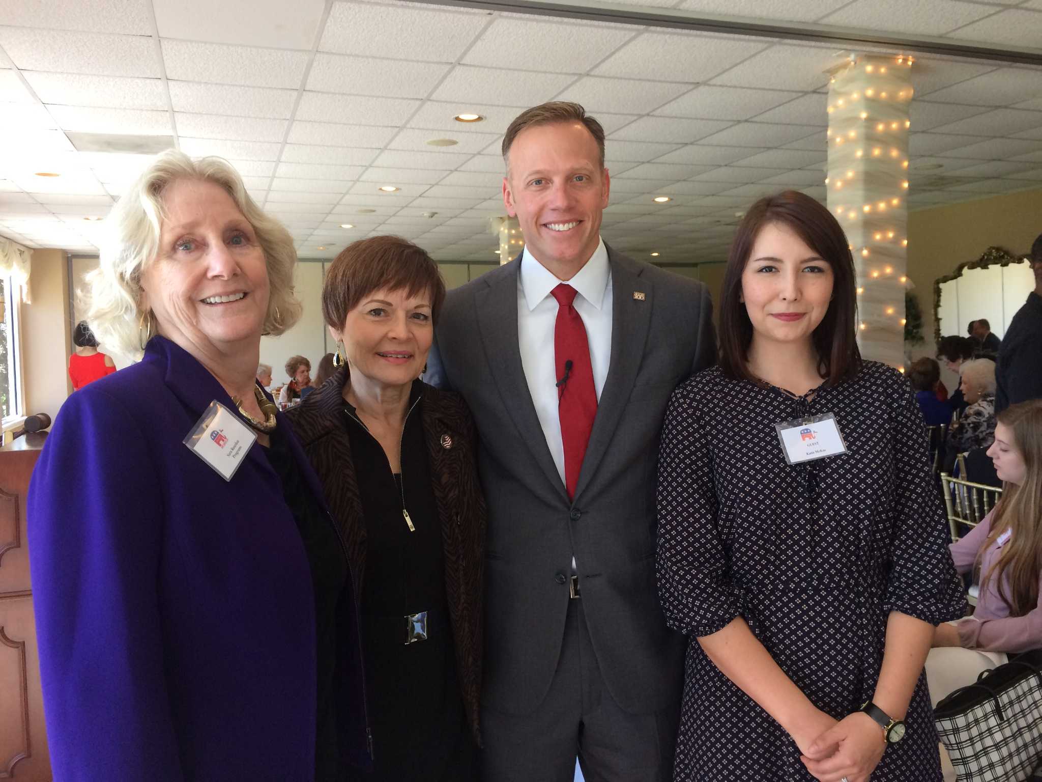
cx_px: 521
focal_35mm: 29
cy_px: 391
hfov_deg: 61.7
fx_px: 873
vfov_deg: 48.2
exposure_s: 1/30
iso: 40
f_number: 2.2
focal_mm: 4.15
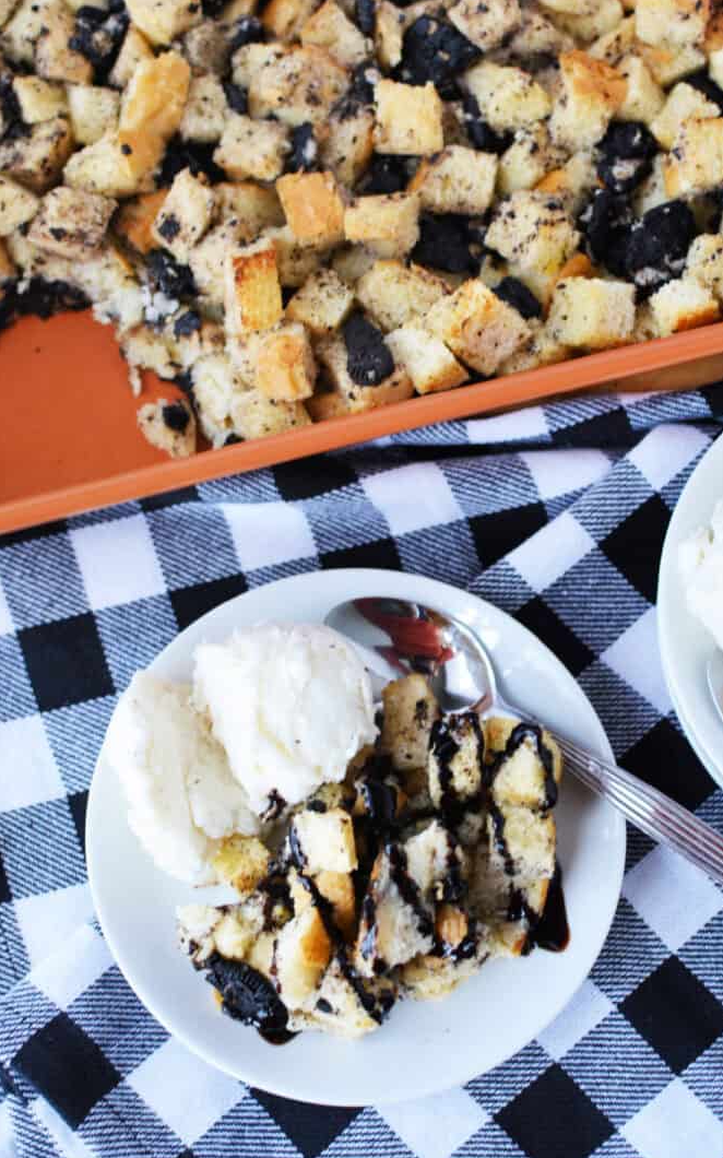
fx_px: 1720
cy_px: 587
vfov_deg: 37.2
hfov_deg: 23.7
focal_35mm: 55
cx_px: 372
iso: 800
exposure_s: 1/40
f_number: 3.2
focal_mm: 35
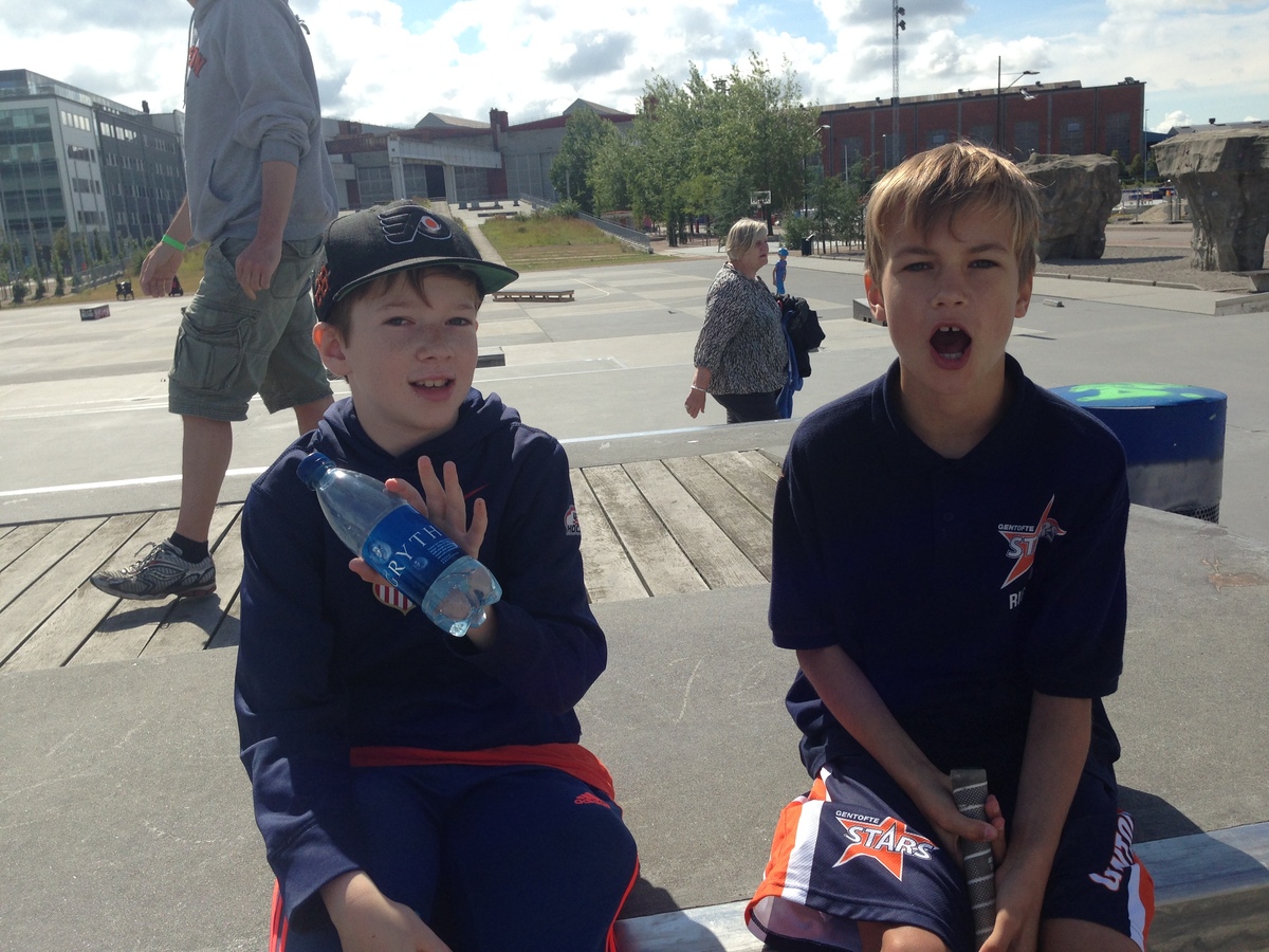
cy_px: 476
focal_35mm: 33
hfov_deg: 55.4
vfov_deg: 42.9
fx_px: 1210
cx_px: 634
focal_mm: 4.12
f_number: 2.4
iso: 50
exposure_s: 1/1642
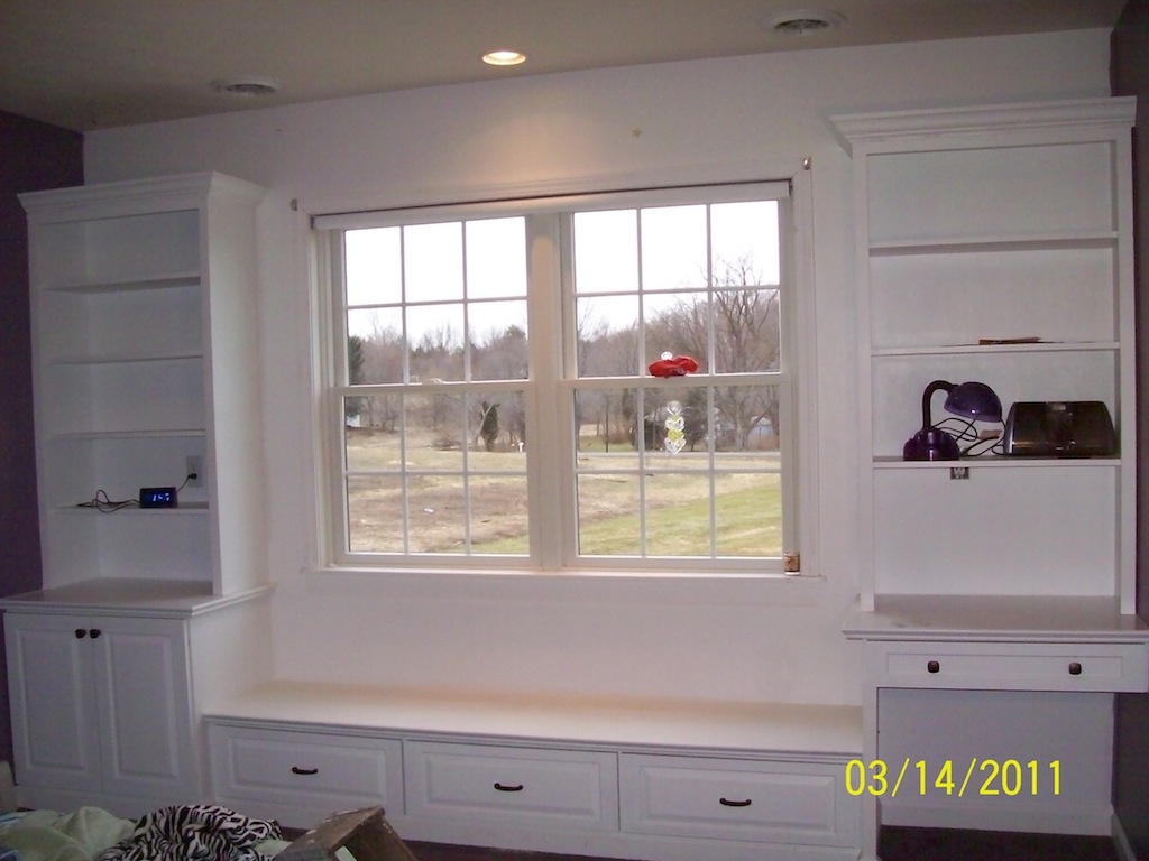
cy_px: 430
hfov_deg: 51.4
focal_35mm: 36
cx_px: 574
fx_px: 1195
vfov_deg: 39.7
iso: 160
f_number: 2.7
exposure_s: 1/117
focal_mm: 6
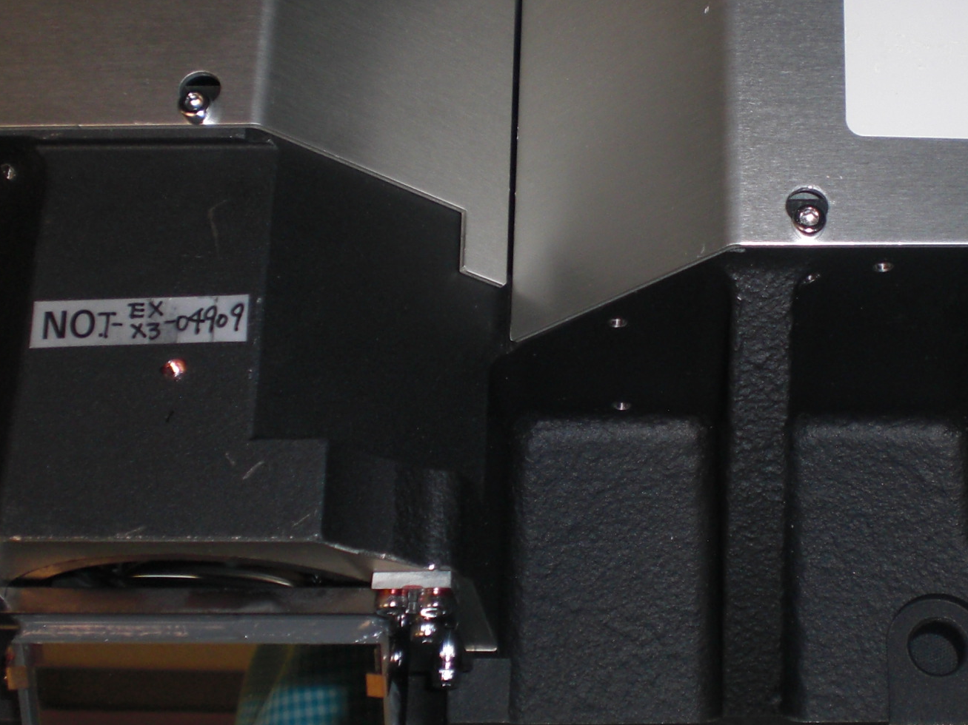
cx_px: 735
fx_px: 1873
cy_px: 342
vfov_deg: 21.9
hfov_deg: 28.5
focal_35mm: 67
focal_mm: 6.3
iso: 100
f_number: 3.1
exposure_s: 1/60
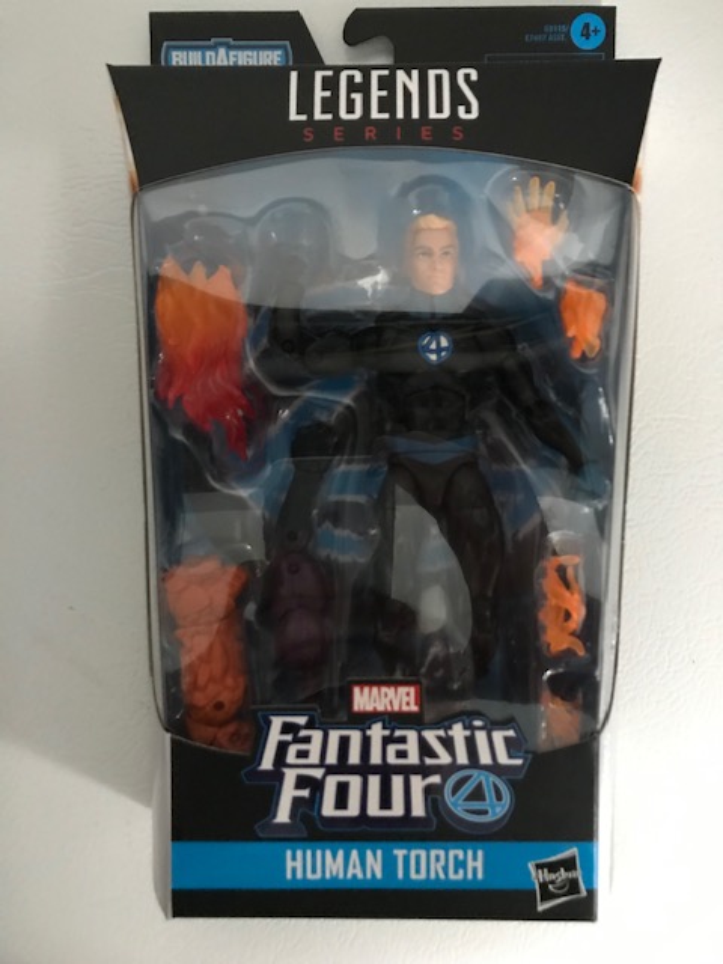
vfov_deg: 63.4
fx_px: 780
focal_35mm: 28
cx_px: 362
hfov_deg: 49.7
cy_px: 482
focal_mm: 3.99
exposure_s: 1/5
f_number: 1.8
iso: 80
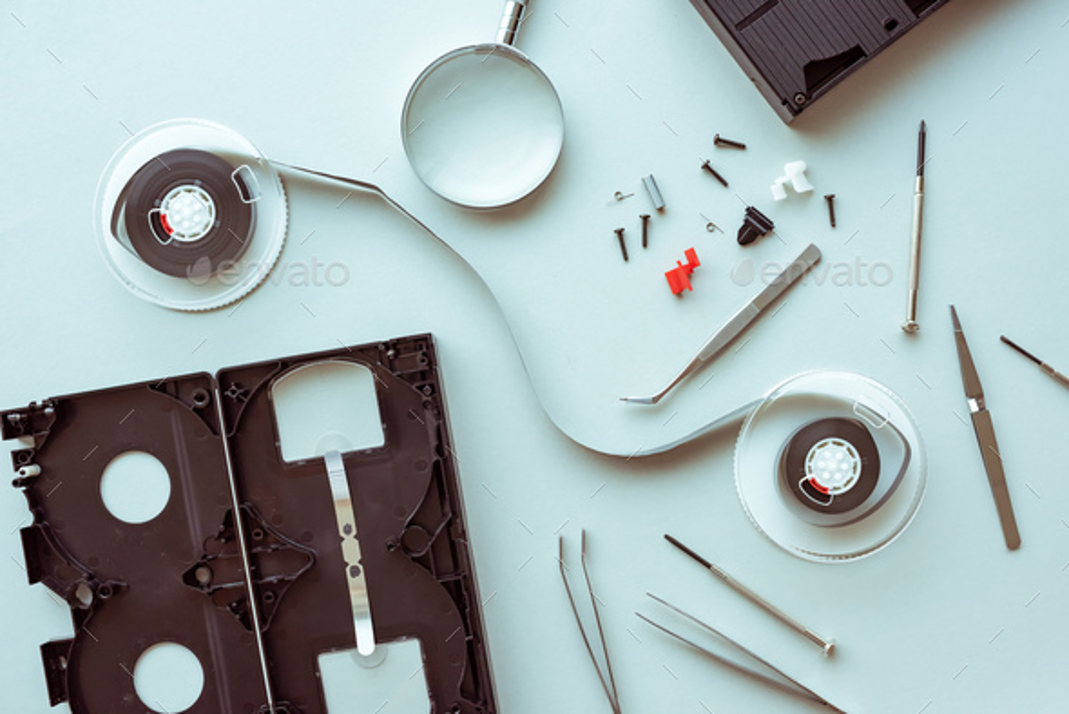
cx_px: 534
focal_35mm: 50
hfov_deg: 39.6
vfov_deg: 27.0
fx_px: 1485
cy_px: 357
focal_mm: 50
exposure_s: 1/100
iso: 320
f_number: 5
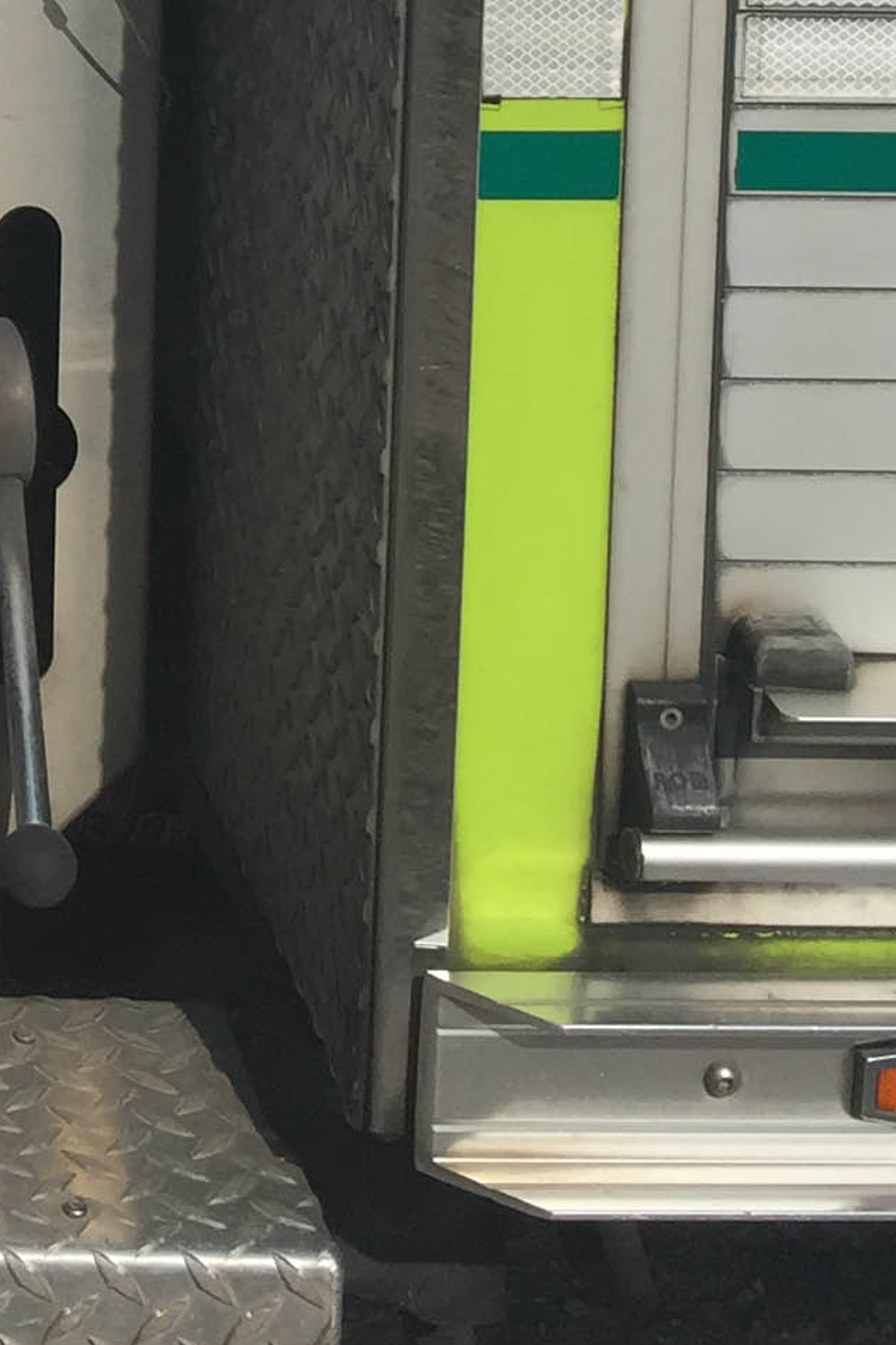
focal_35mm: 103
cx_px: -560
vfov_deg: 18.2
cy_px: -518
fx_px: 3846
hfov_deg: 12.5
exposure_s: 1/3968
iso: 32
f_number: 2.2
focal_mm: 4.15
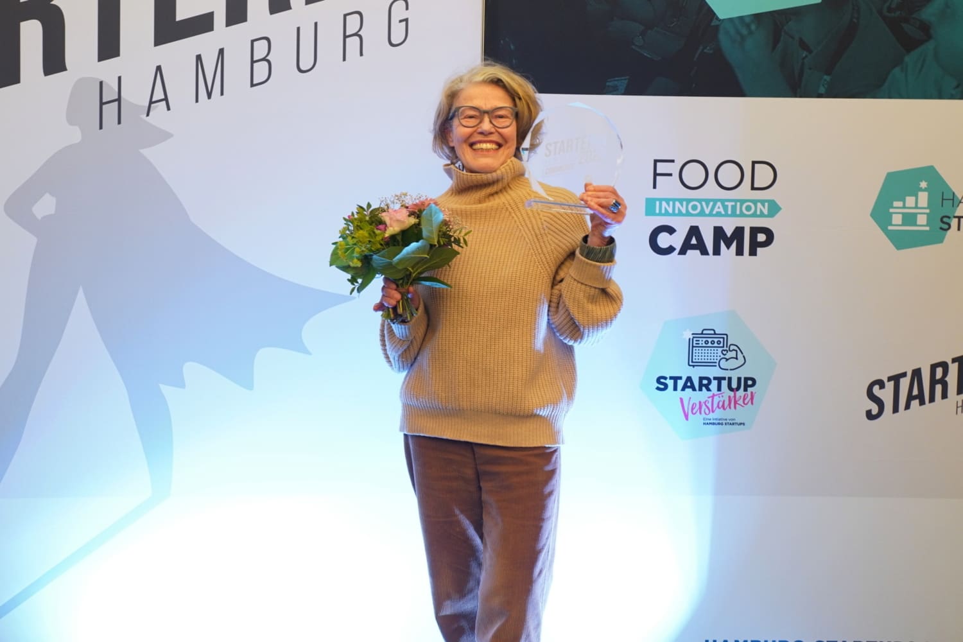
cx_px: 482
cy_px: 321
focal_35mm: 30
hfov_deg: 61.9
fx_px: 802
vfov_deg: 43.6
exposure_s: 1/30
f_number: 2.8
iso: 500
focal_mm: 20
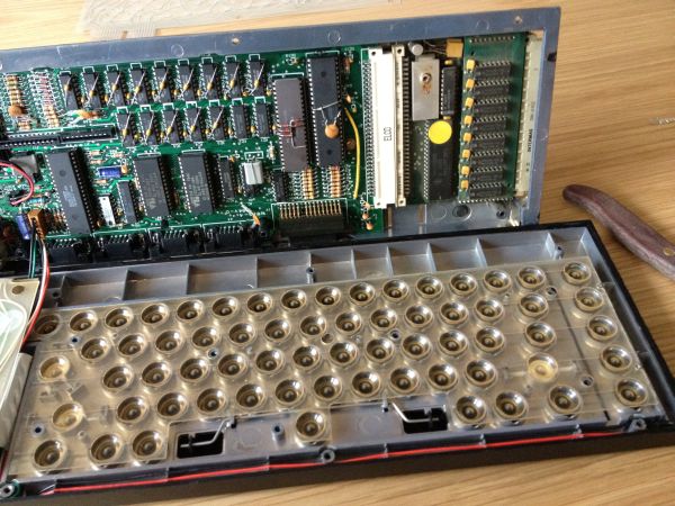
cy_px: 253
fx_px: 682
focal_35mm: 35
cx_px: 338
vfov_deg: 40.7
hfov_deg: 52.6
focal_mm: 4.28
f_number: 2.4
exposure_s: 1/17
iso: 400
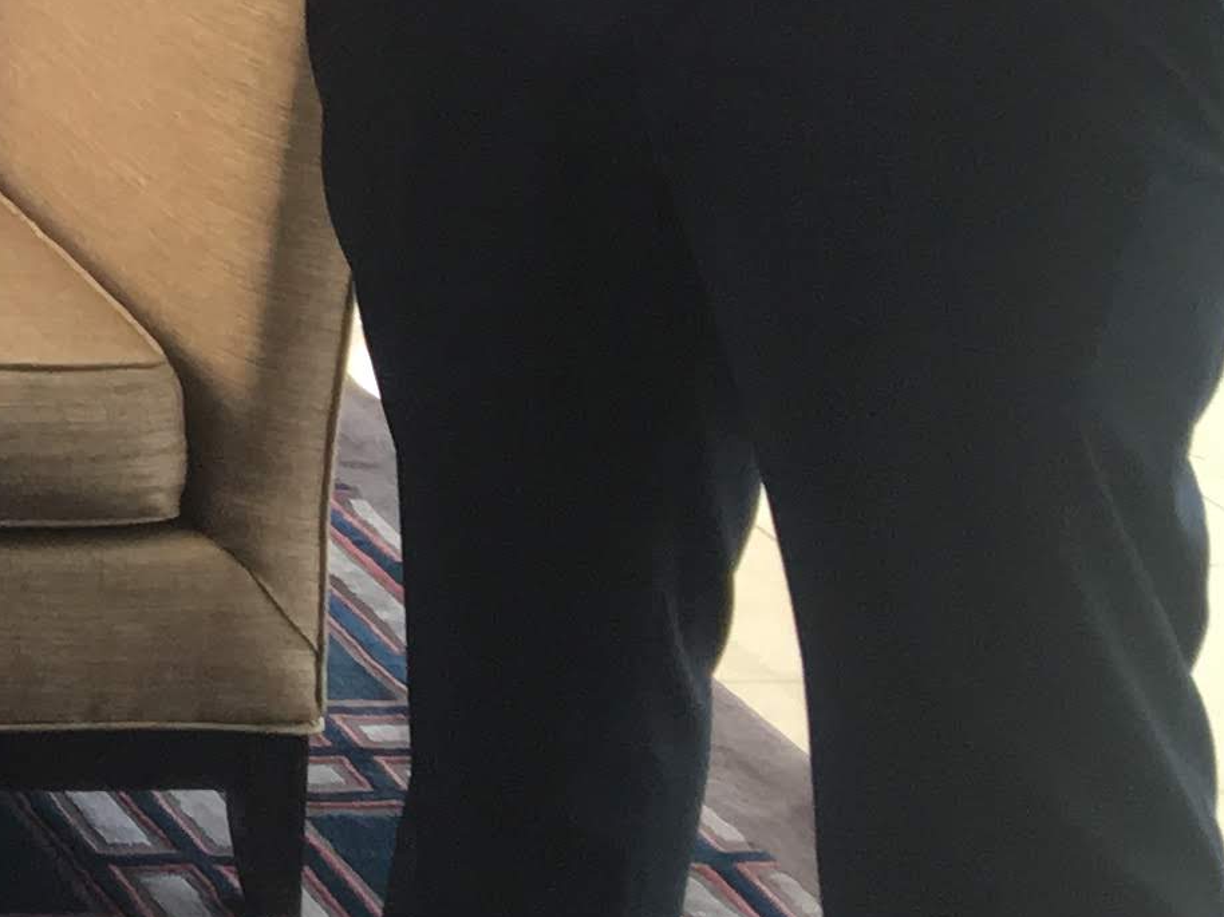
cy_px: -511
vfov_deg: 11.1
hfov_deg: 13.4
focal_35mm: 128
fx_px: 4525
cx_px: -1169
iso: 40
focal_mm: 4.15
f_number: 2.2
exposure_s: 1/120
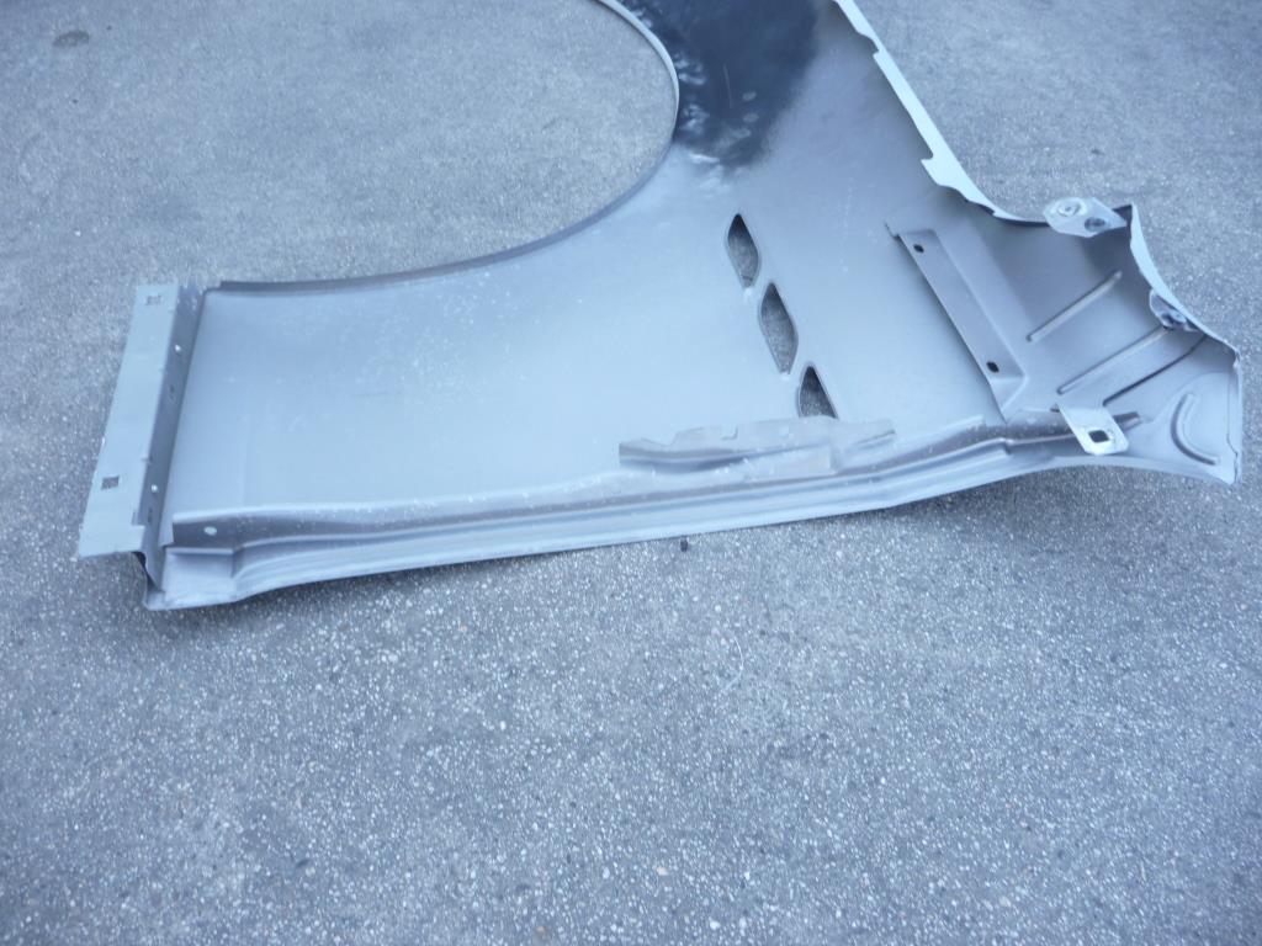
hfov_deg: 63.4
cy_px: 473
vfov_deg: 49.7
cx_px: 631
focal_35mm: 28
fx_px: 1021
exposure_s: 1/60
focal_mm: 4.7
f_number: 3.3
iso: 100
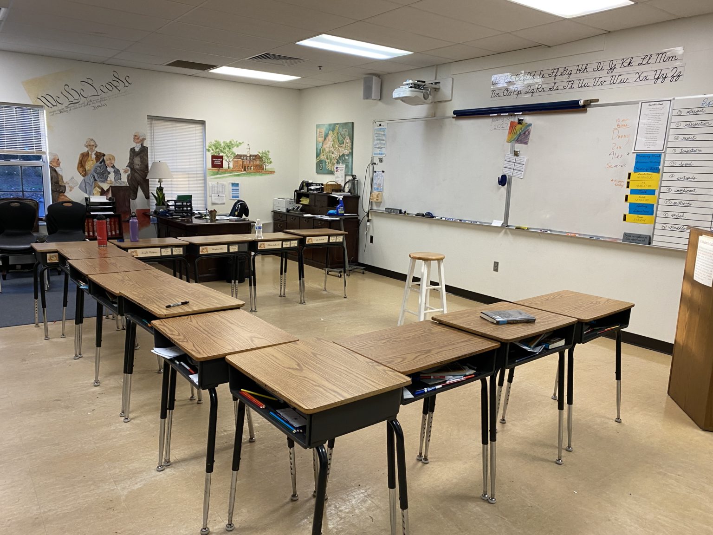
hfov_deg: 67.3
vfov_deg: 53.1
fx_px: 536
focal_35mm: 26
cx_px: 356
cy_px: 268
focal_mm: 4.25
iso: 100
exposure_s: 1/60
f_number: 1.8
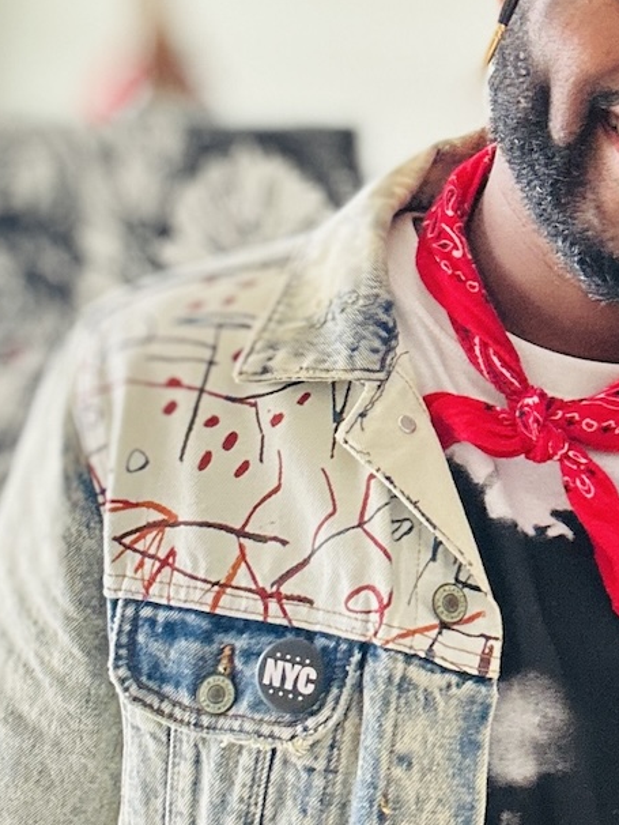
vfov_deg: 28.6
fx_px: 1573
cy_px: 137
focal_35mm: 66
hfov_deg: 22.1
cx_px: 465
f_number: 1.9
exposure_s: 1/40
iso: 200
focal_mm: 2.69
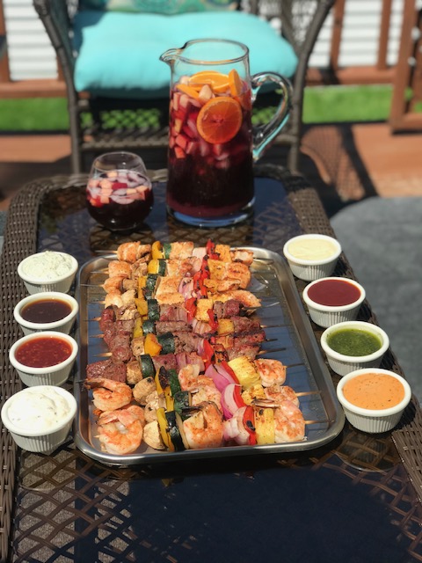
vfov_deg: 33.8
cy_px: 282
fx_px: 927
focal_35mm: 57
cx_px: 211
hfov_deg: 25.7
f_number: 2.8
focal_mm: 6.6
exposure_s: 1/1064
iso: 20
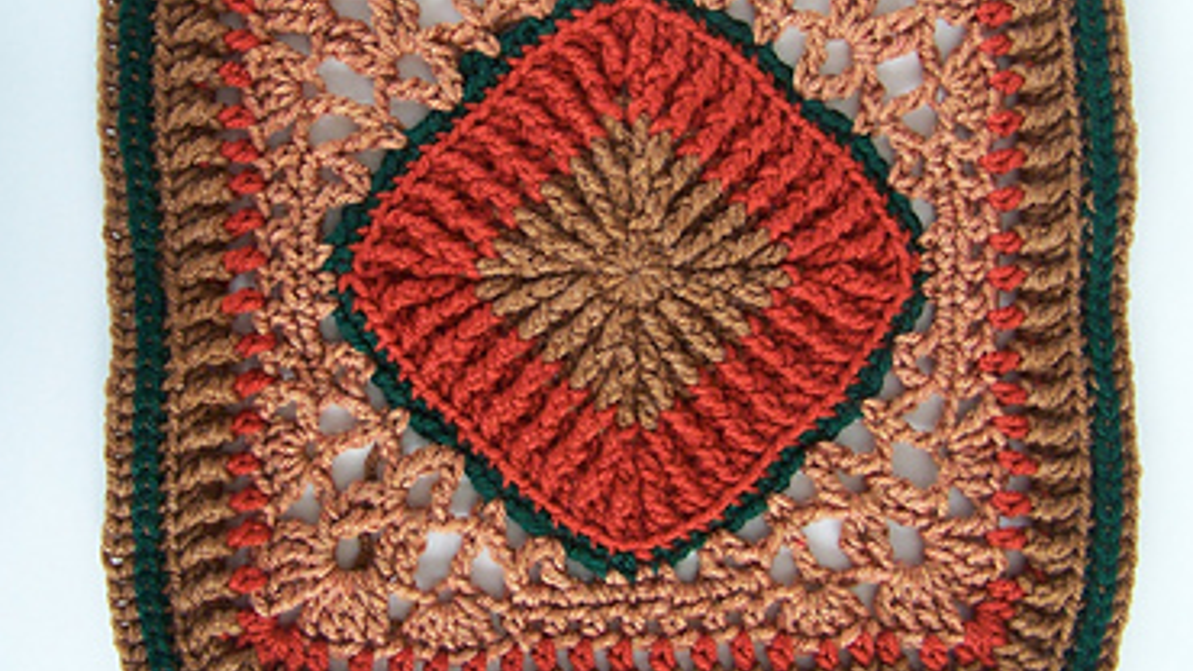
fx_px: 1771
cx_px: 592
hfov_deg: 37.2
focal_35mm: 56
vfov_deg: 21.4
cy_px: 258
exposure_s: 1/15
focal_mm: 6.3
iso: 140
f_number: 2.8
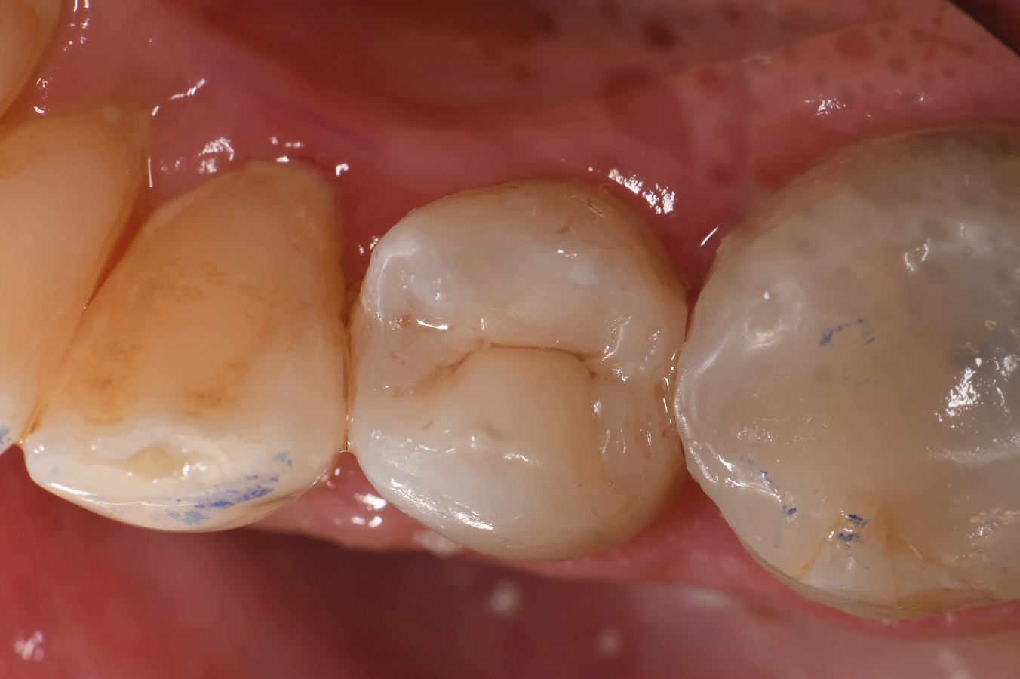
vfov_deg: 8.7
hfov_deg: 13.1
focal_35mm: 157
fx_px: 4446
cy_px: 340
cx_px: 510
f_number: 32
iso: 200
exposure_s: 1/160
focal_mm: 105
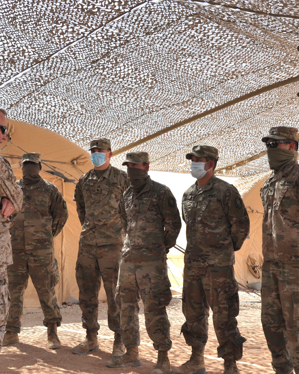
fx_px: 520
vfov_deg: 39.5
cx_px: 131
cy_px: 187
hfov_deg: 32.1
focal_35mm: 47
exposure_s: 1/1600
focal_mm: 22
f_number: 6.3
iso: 500
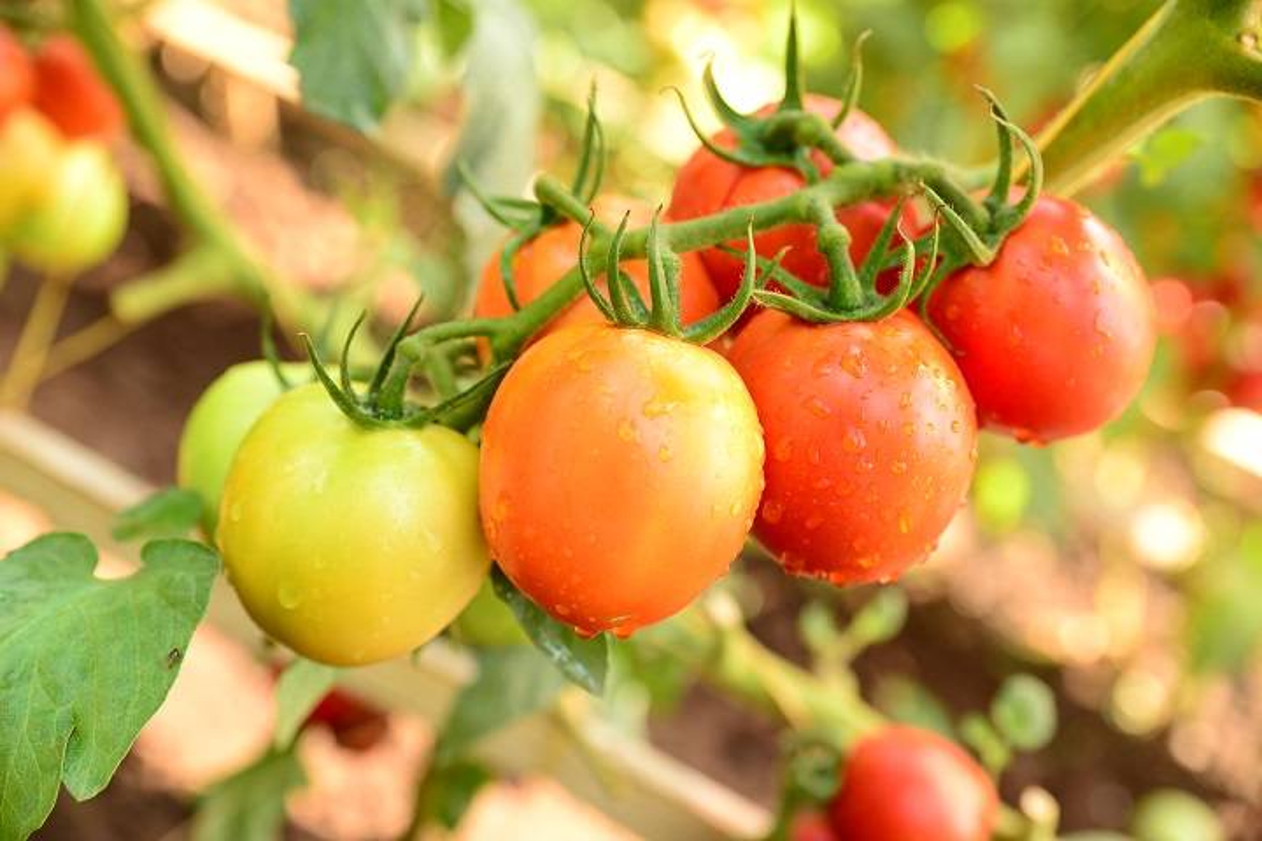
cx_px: 631
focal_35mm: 56
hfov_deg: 35.6
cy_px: 420
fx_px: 1963
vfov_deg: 24.2
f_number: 4
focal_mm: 56
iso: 140
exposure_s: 1/100
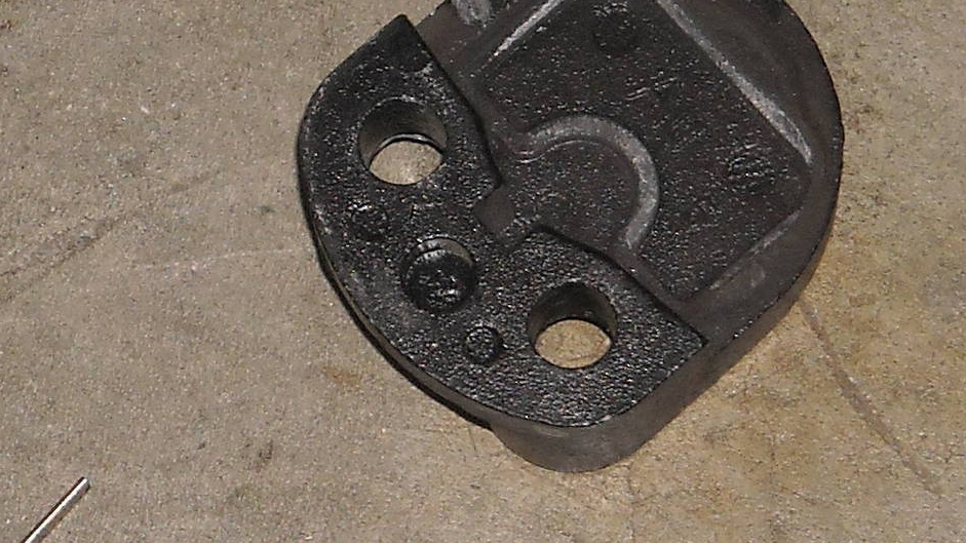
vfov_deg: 4.0
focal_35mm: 304
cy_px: -54
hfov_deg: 7.1
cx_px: 501
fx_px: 7786
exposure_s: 1/125
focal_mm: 17.1
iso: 200
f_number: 4.7
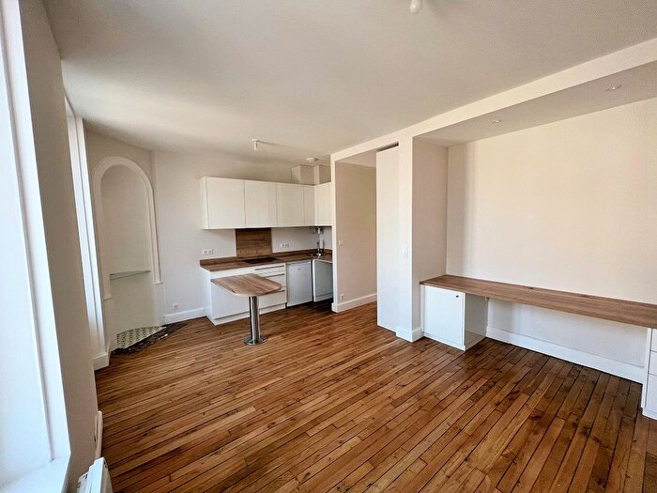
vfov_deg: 89.9
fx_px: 247
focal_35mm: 13
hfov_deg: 106.2
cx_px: 328
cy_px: 246
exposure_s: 1/99
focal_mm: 1.57
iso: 80
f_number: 1.8
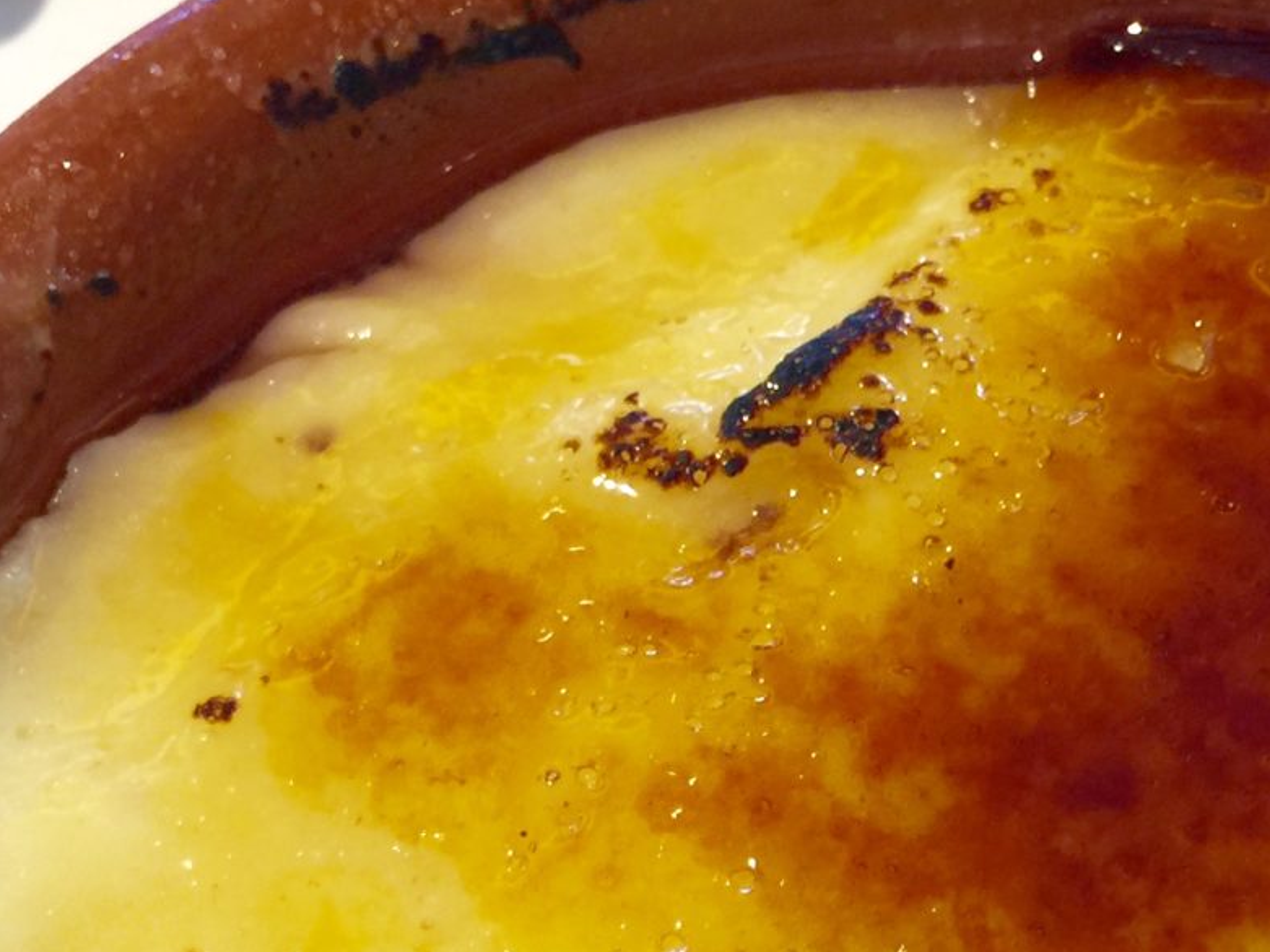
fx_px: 2789
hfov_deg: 25.4
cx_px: 933
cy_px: 879
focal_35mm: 76
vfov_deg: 19.0
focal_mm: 4.15
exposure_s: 1/15
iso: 32
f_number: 2.2
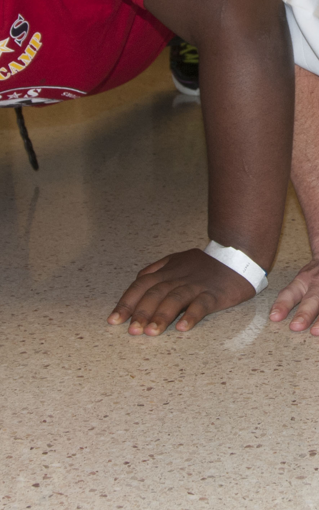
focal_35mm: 111
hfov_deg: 11.6
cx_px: 340
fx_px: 1544
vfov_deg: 18.5
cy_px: 72
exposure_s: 1/60
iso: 320
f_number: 8
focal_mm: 24
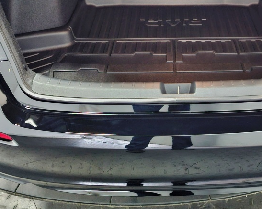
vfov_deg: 34.2
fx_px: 326
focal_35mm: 42
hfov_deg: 43.2
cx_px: 174
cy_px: 30
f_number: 1.7
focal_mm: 6.3
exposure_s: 1/15
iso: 1000
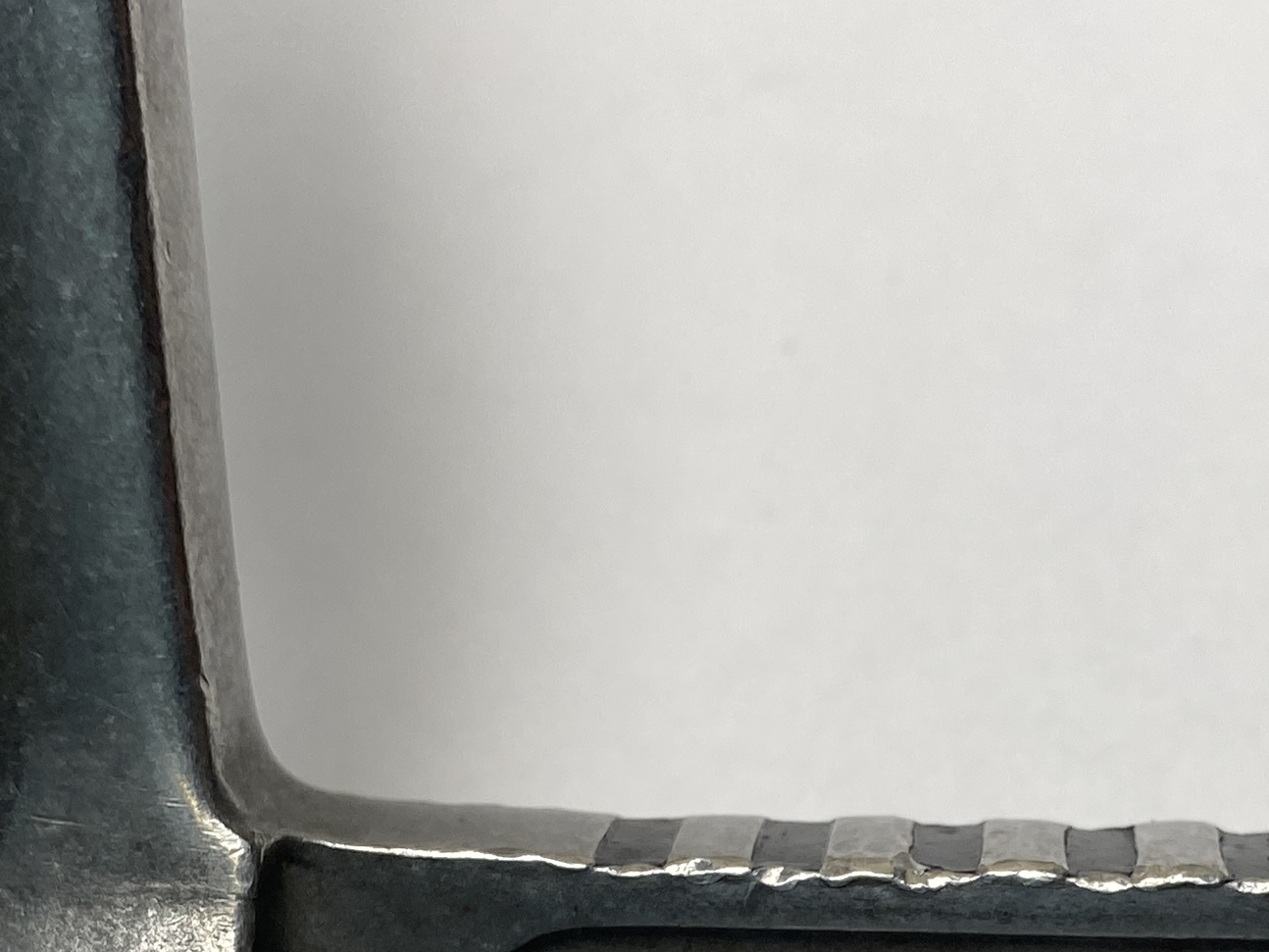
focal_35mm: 81
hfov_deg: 24.0
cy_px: 1296
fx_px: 2970
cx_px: 884
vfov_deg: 17.0
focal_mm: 4.25
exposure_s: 1/284
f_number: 1.8
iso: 32
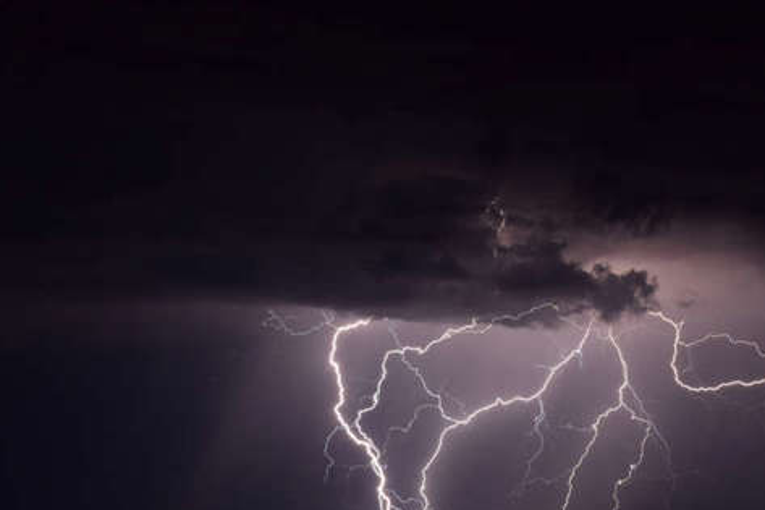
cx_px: 181
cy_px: 387
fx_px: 4397
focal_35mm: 207
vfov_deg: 6.6
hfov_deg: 9.9
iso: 400
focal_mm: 68
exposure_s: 8
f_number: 20
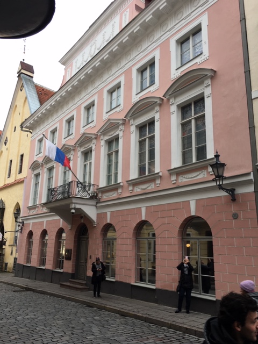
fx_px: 288
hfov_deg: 48.2
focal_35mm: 29
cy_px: 172
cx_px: 129
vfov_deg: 61.7
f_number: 2.2
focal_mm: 4.15
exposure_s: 1/50
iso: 32
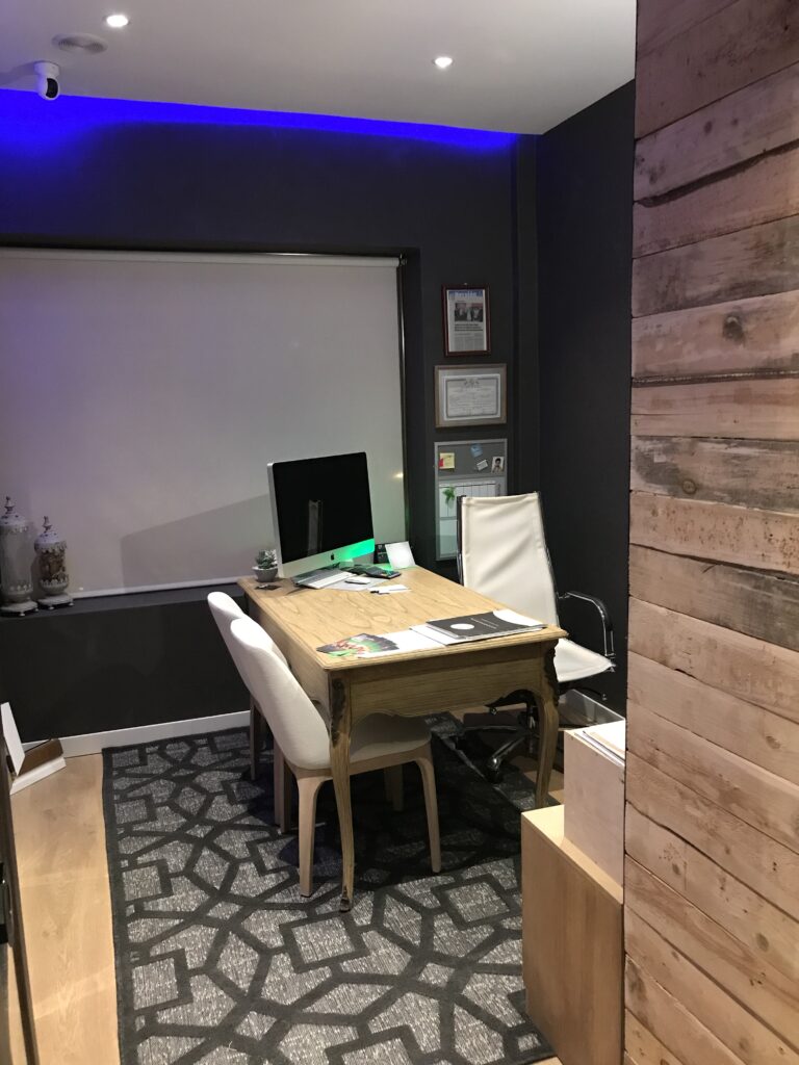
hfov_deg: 49.7
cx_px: 400
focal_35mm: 28
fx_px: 862
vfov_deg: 63.4
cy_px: 532
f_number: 1.8
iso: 100
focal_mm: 3.99
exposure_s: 1/6
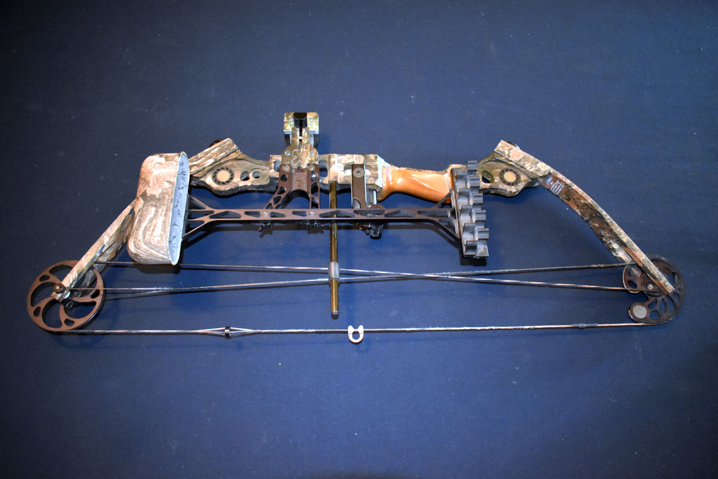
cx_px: 359
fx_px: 538
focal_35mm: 27
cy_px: 240
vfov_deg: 47.9
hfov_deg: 67.4
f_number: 3.5
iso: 4500
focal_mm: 18
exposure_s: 1/60
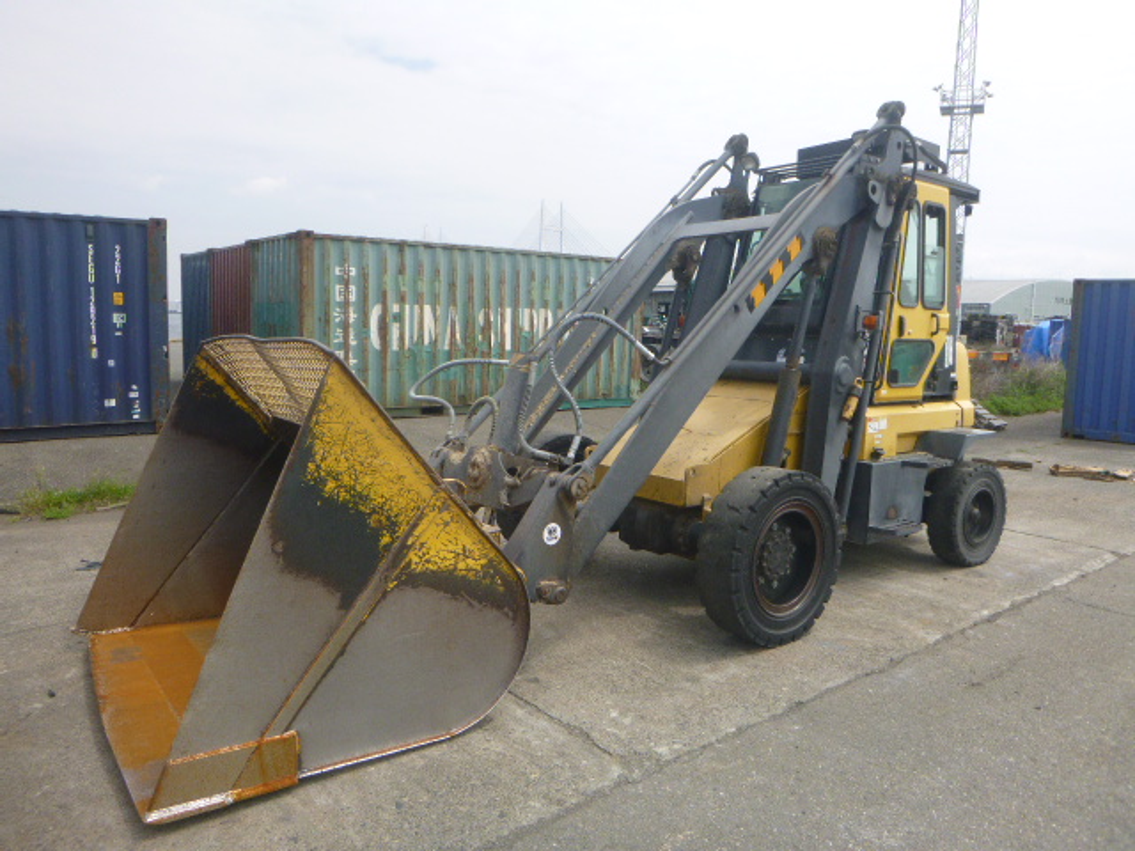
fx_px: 820
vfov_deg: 54.9
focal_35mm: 25
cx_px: 568
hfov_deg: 69.4
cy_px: 426
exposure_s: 1/500
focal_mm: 4.5
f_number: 9
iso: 100
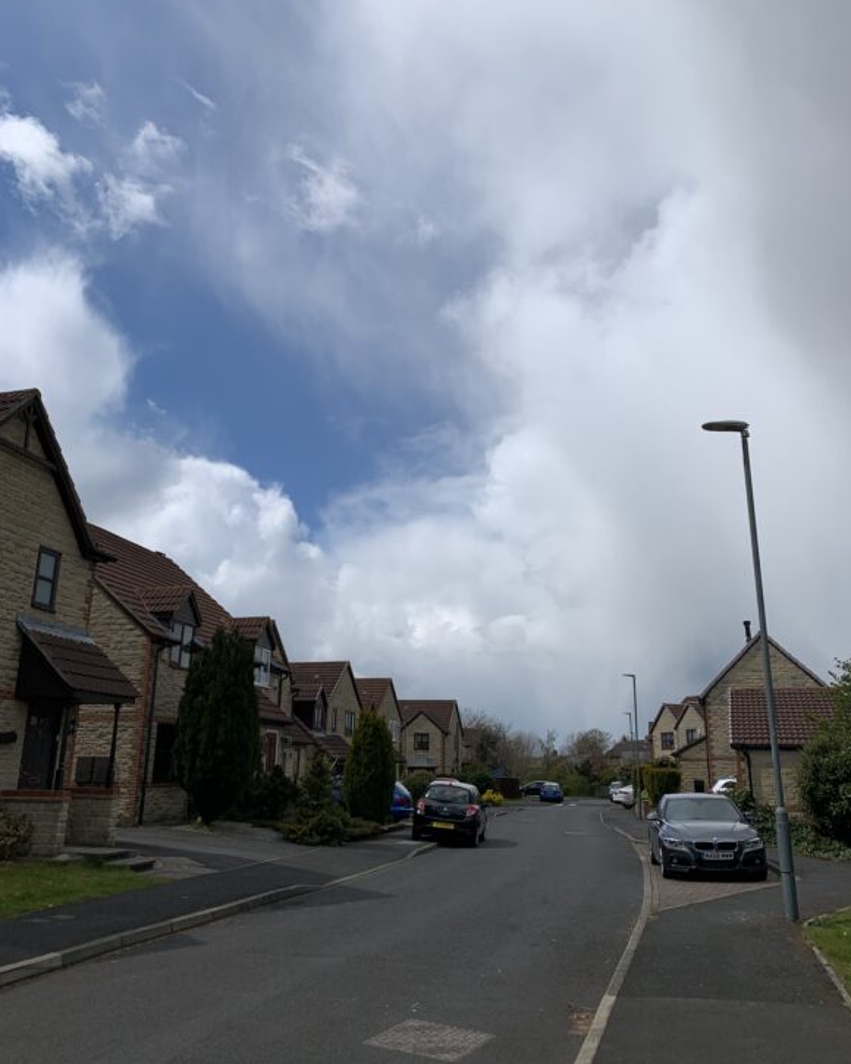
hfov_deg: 51.5
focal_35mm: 28
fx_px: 882
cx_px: 431
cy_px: 505
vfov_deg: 62.2
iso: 25
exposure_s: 1/5405
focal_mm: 4.25
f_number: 1.8
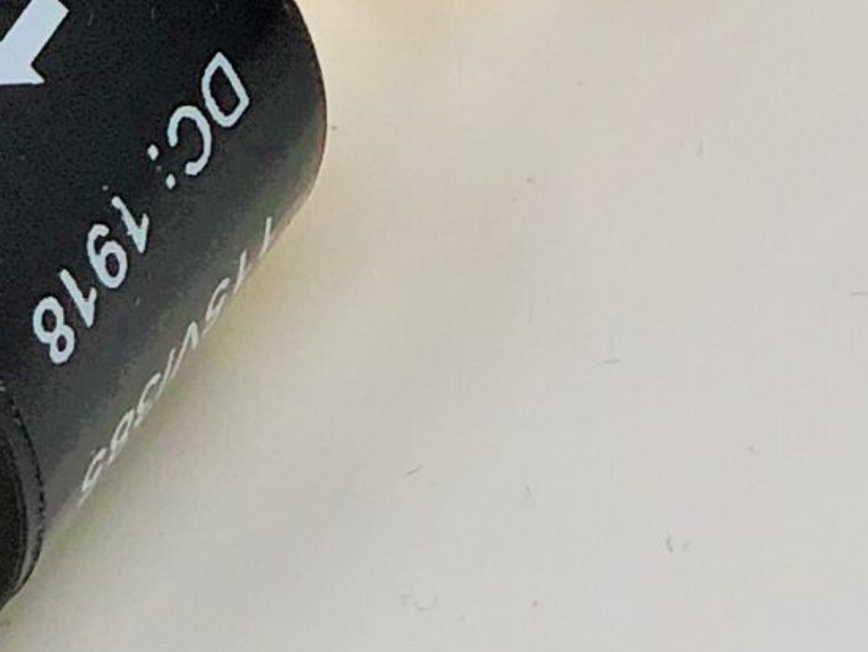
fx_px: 6071
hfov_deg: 8.2
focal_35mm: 242
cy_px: -25
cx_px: 406
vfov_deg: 6.1
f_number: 2.4
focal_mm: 6
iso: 25
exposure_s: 1/120
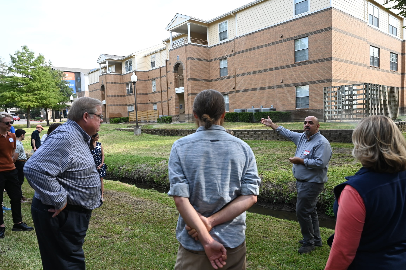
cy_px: 135
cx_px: 203
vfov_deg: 50.4
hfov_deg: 70.5
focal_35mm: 26
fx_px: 287
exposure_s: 1/500
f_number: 5.6
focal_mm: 25.5
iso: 500
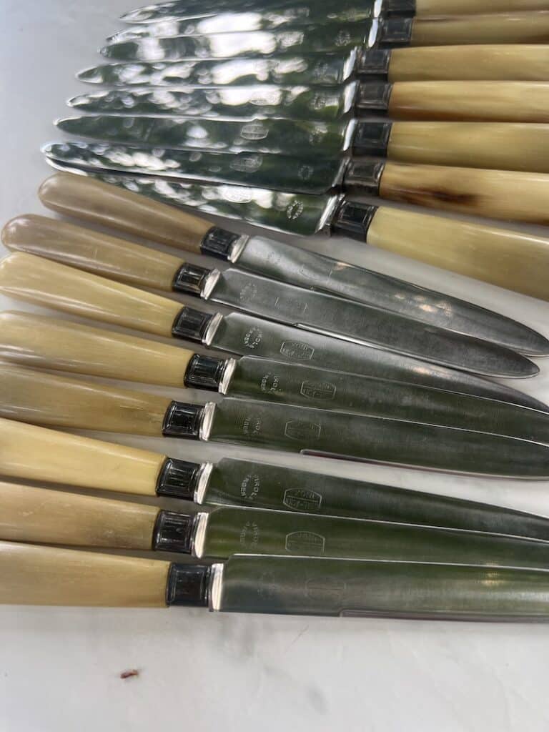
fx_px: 550
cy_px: 366
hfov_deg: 53.1
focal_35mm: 26
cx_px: 274
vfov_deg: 67.3
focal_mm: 5.7
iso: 50
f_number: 1.5
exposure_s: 1/171
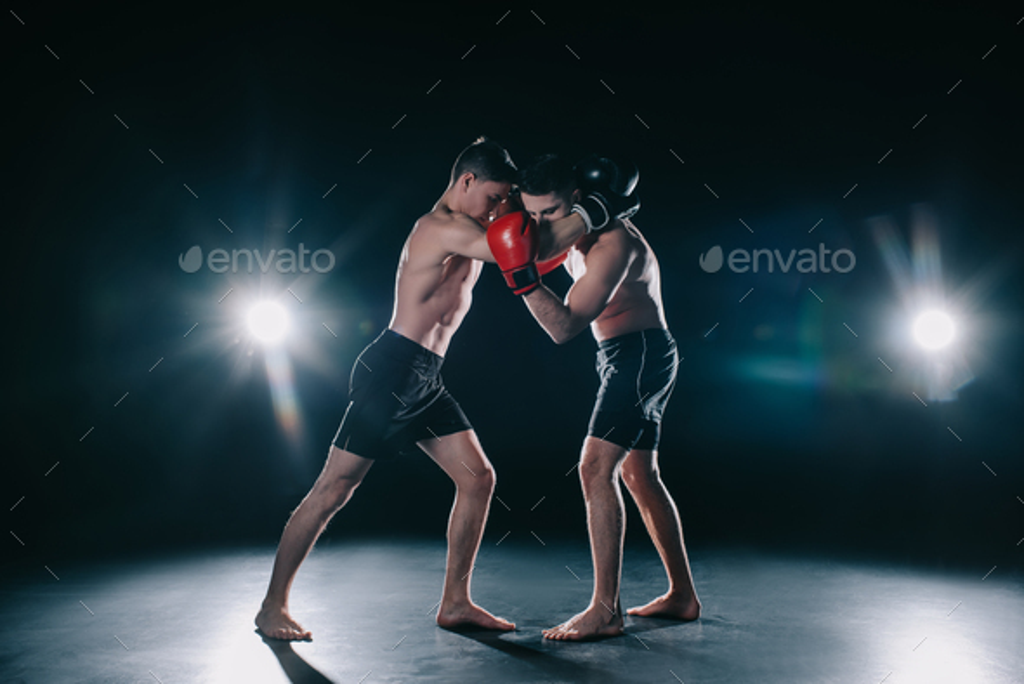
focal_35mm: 35
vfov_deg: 37.9
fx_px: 996
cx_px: 512
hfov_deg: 54.4
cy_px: 342
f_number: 5.6
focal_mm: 35
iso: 125
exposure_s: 1/200
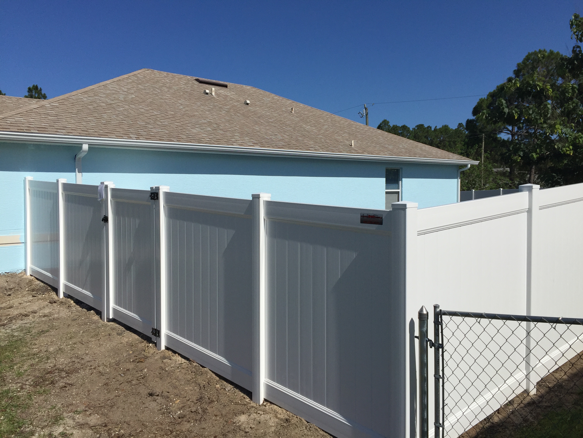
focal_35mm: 29
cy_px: 219
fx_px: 488
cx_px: 292
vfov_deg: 48.2
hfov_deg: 61.7
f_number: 2.2
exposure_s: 1/6623
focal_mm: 4.15
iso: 32
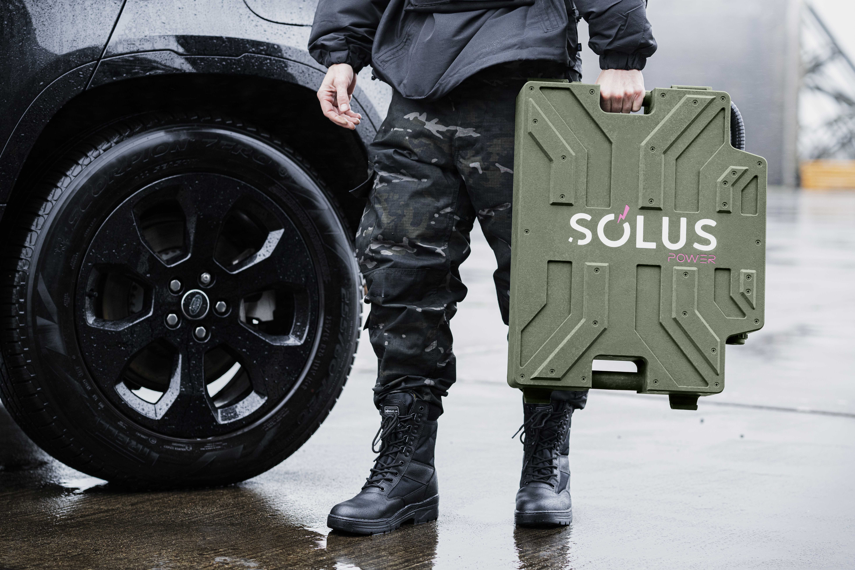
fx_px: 2019
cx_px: 428
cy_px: 285
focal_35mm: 85
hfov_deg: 23.9
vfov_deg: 16.1
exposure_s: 1/640
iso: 1000
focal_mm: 85
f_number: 2.8
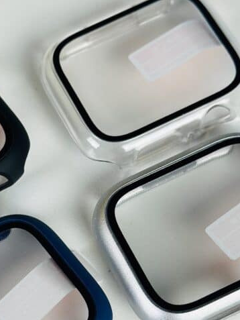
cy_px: 214
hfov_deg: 14.3
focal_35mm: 103
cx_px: 69
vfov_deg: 19.0
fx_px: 952
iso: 64
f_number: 1.78
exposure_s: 1/101
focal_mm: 6.86
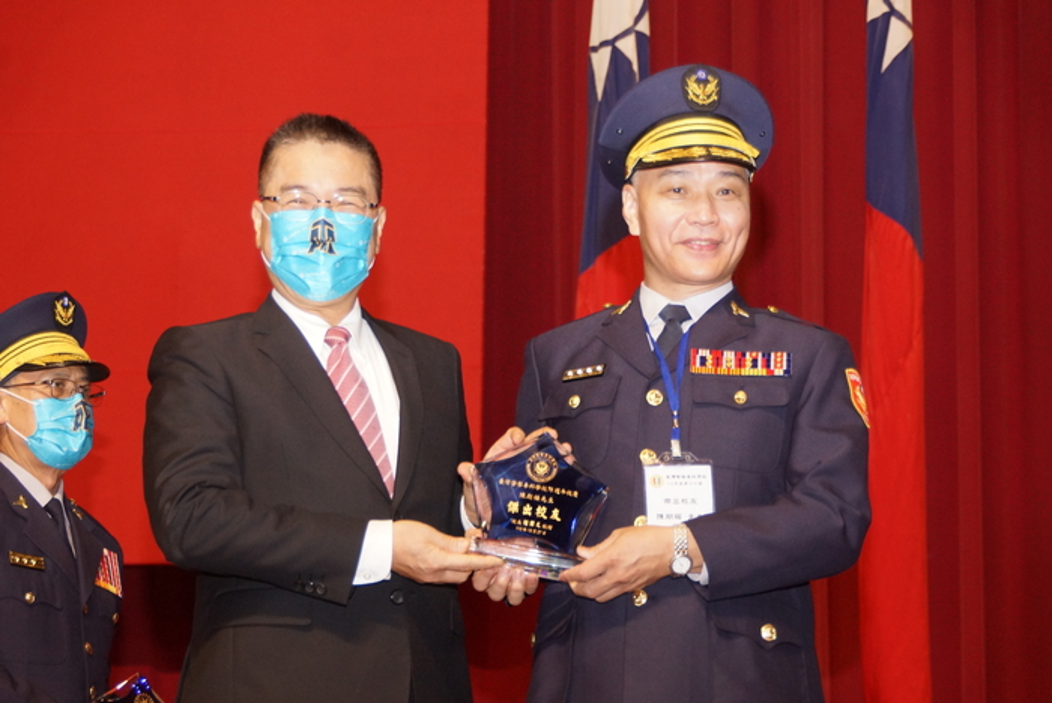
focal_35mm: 105
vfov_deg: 13.1
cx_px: 526
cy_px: 352
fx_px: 3071
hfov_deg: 19.4
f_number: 5
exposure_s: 1/80
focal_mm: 70
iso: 1000
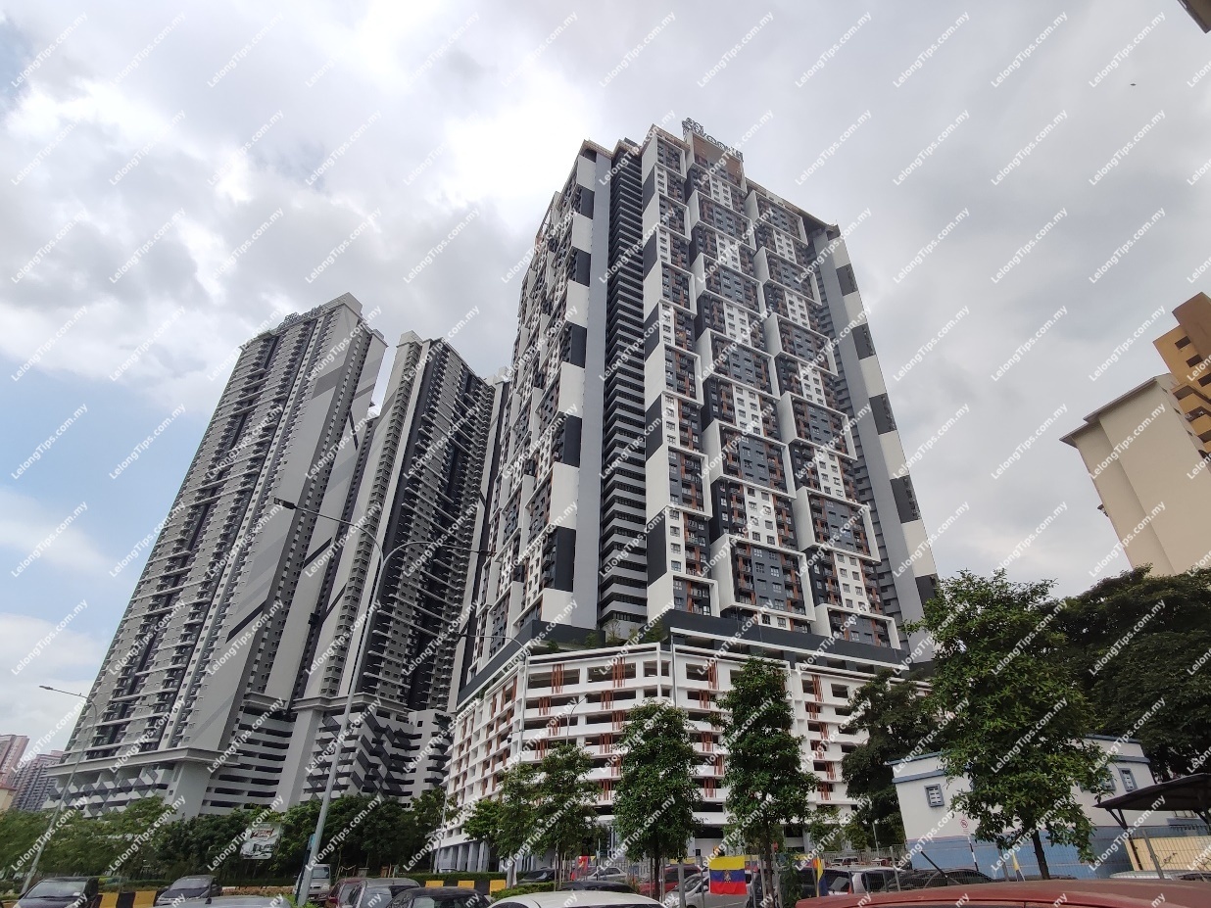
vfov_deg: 78.1
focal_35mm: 16
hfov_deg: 94.5
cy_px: 454
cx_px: 606
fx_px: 560
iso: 50
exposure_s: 1/1360
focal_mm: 1.65
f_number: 2.2
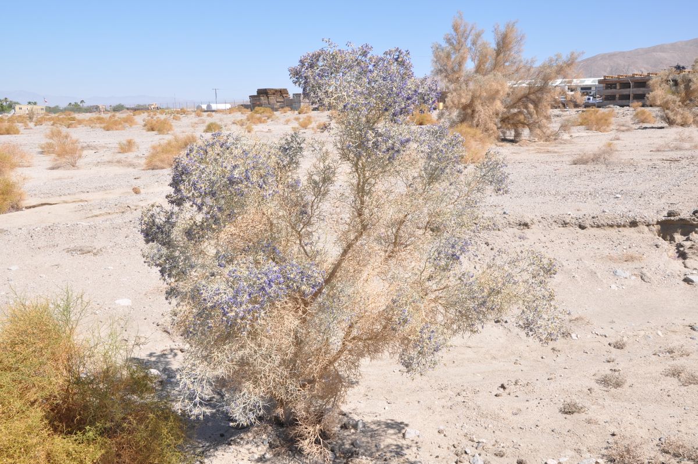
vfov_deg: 36.8
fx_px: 697
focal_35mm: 36
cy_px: 232
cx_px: 349
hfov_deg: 53.2
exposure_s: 1/160
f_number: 13
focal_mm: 24
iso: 200
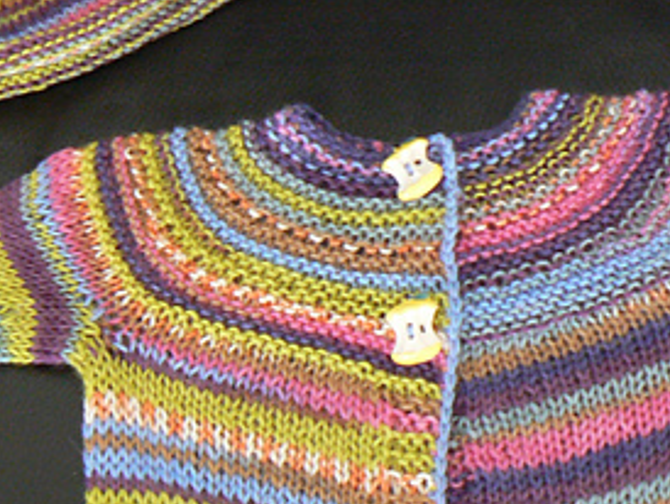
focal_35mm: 84
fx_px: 1627
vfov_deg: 17.6
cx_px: 425
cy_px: 245
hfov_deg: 23.2
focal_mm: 6
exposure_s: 1/10
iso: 200
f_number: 2.8
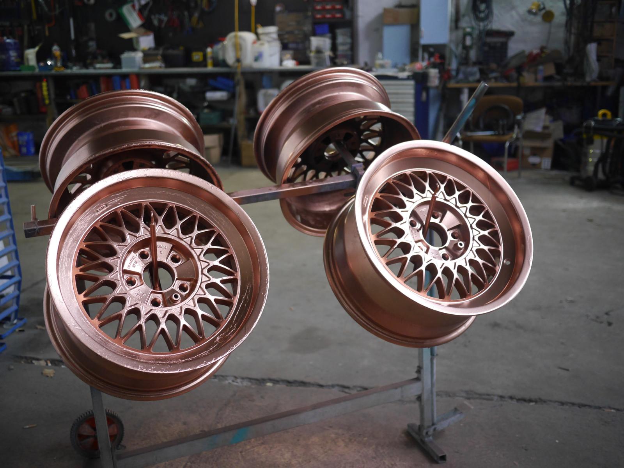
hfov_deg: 46.8
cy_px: 234
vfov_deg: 36.0
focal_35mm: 40
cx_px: 312
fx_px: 721
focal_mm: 20
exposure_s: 1/40
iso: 800
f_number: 1.7
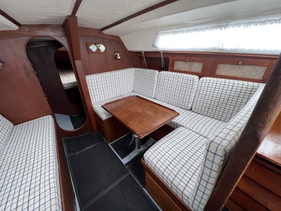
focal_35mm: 13
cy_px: 106
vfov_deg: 89.9
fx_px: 106
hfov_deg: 106.2
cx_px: 140
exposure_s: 1/99
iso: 100
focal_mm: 1.57
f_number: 1.8
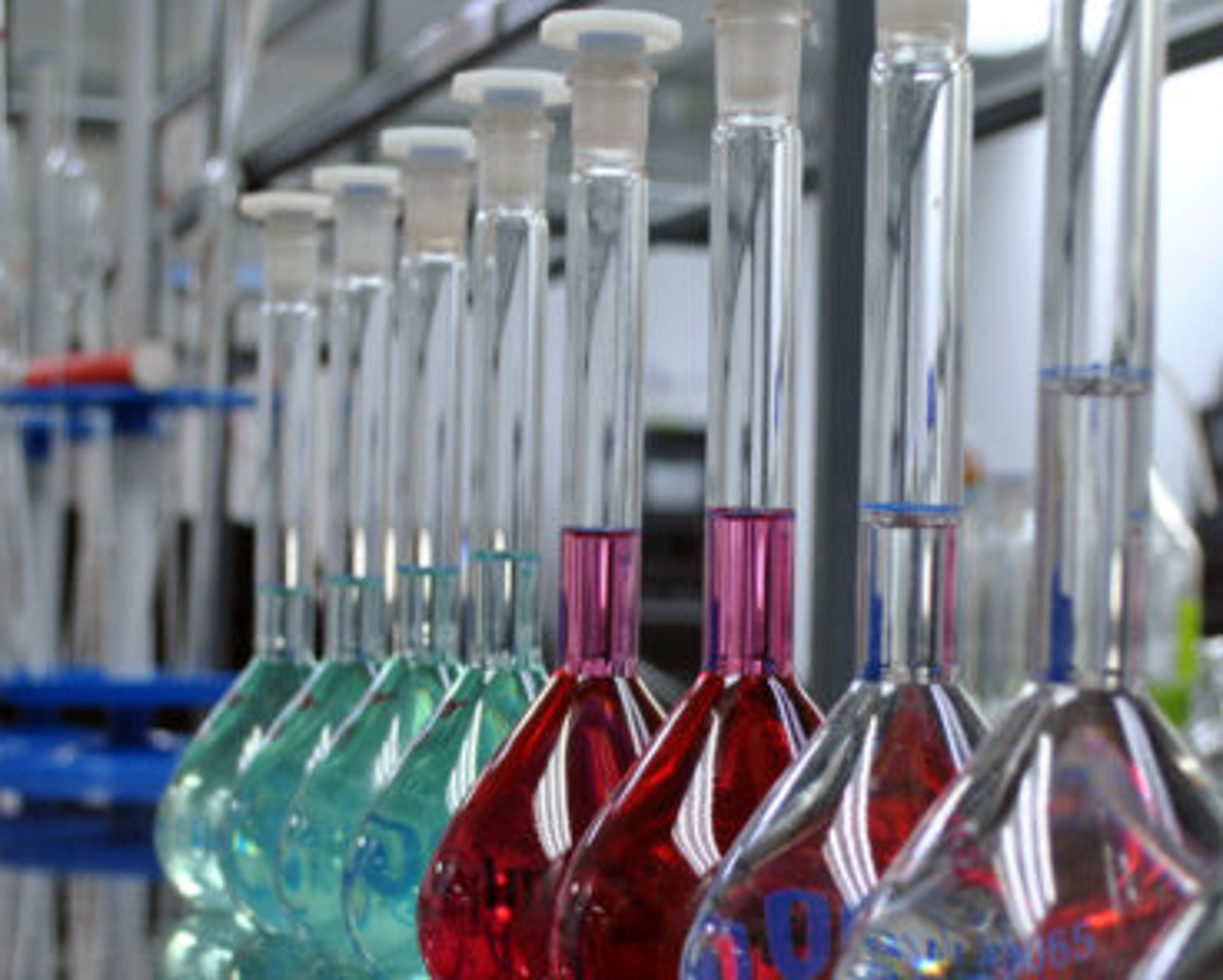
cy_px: 664
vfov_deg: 16.3
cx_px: 711
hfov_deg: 20.3
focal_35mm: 94
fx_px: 3405
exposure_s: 1/20
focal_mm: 32
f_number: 4.8
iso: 400
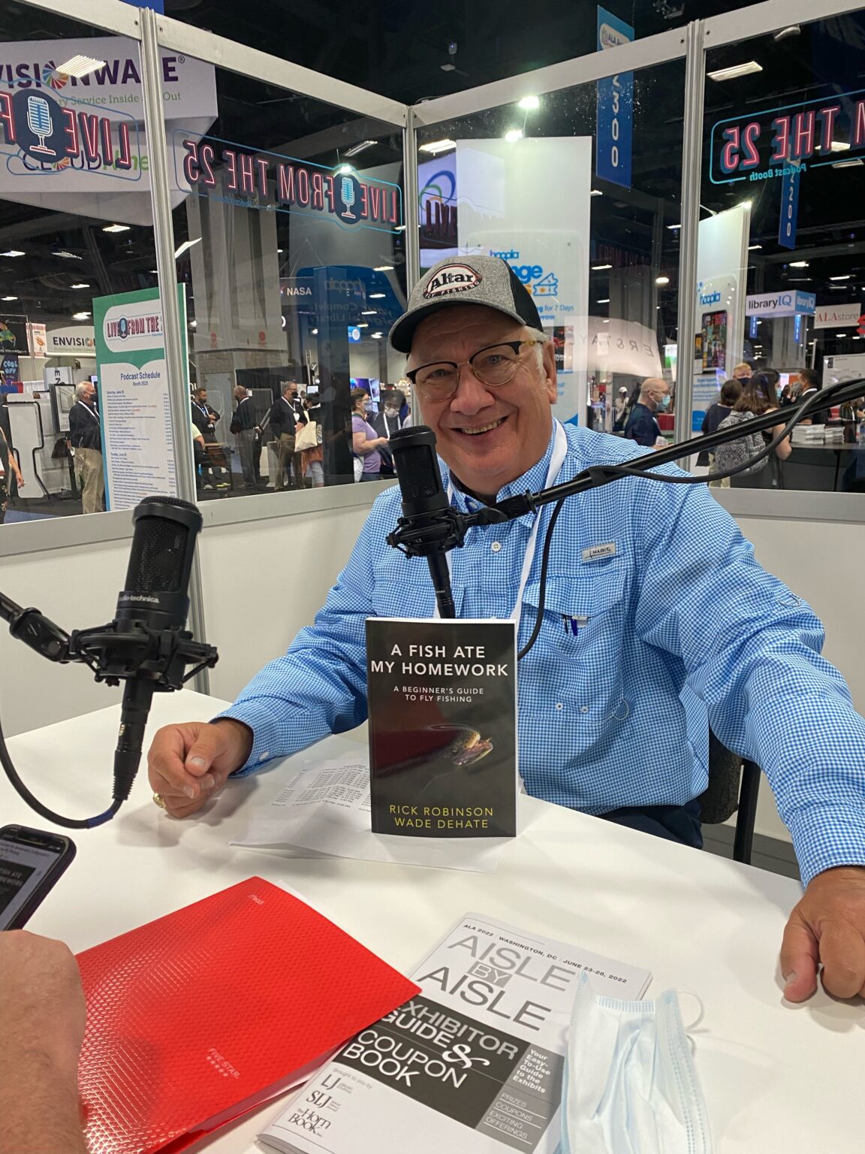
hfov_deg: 53.1
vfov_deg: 67.3
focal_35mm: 26
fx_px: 866
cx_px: 432
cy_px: 577
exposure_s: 1/60
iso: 160
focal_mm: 4.25
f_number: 1.8
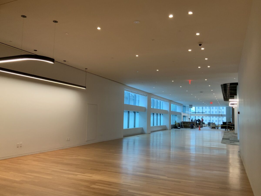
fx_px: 219
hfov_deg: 61.7
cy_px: 98
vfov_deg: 48.2
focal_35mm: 29
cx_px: 130
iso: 64
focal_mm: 3
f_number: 1.8
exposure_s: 1/60
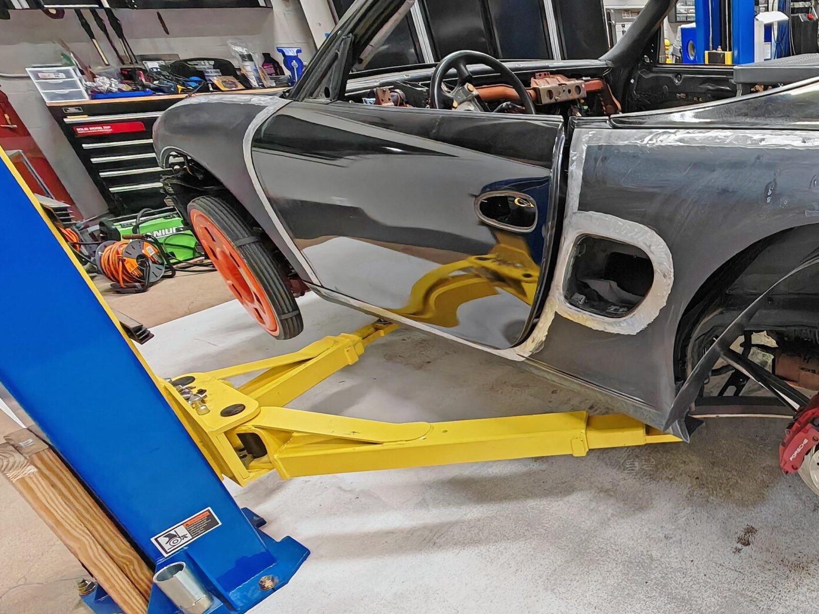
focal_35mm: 24
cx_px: 736
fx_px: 568
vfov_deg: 56.4
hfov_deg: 60.7
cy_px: 370
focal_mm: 1.82
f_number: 2
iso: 200
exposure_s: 1/50
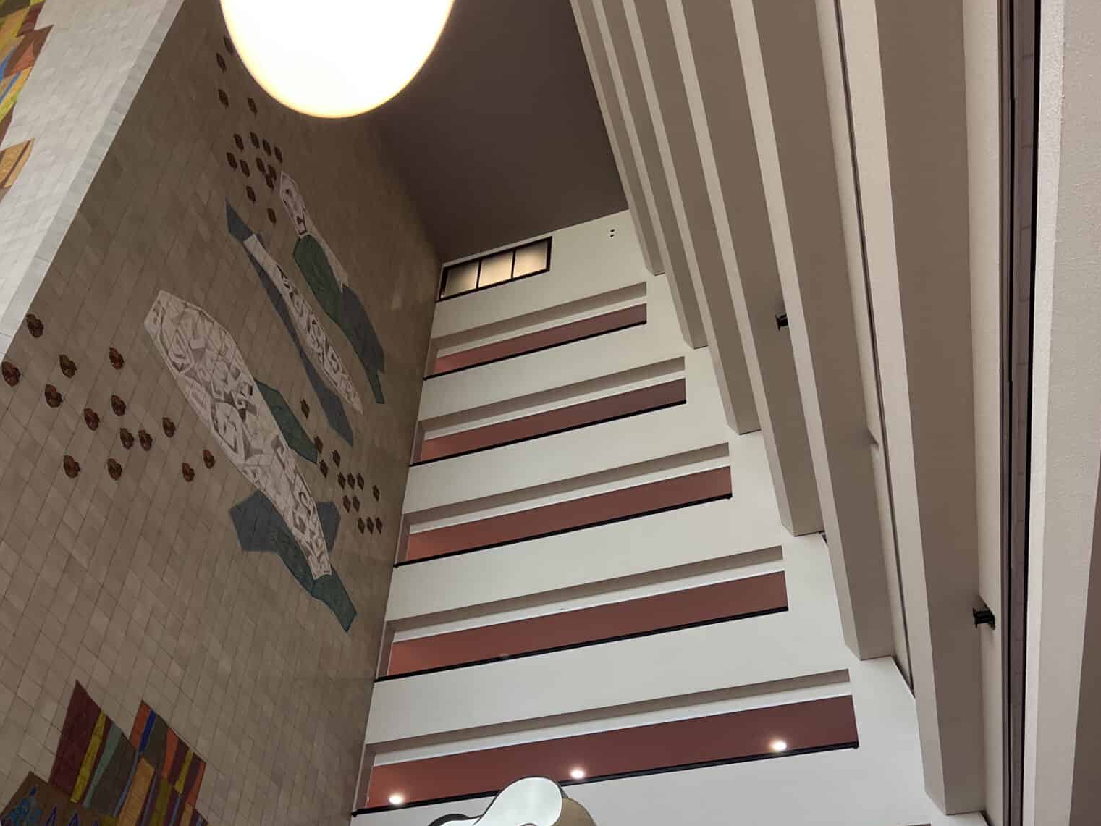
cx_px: 549
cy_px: 705
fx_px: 1113
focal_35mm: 35
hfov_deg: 52.6
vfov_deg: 38.5
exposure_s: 1/120
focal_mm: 5.7
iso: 100
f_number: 1.5
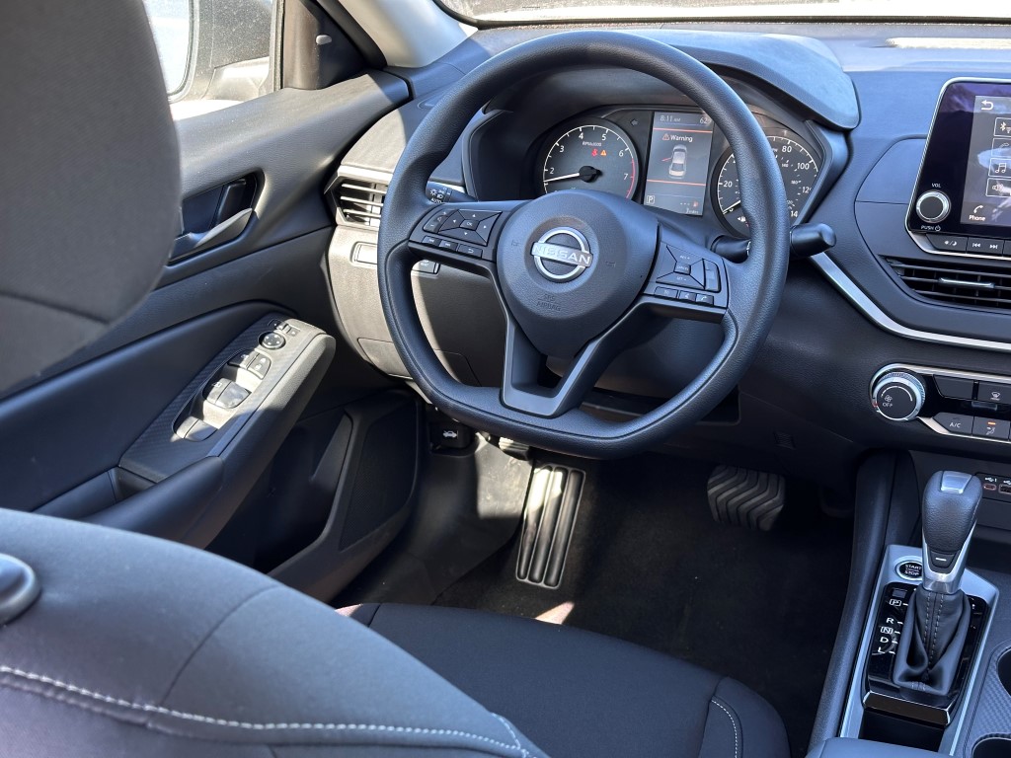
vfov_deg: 30.3
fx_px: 1402
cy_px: 379
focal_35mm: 48
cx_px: 506
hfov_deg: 39.7
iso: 80
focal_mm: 6.86
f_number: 1.78
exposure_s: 1/95
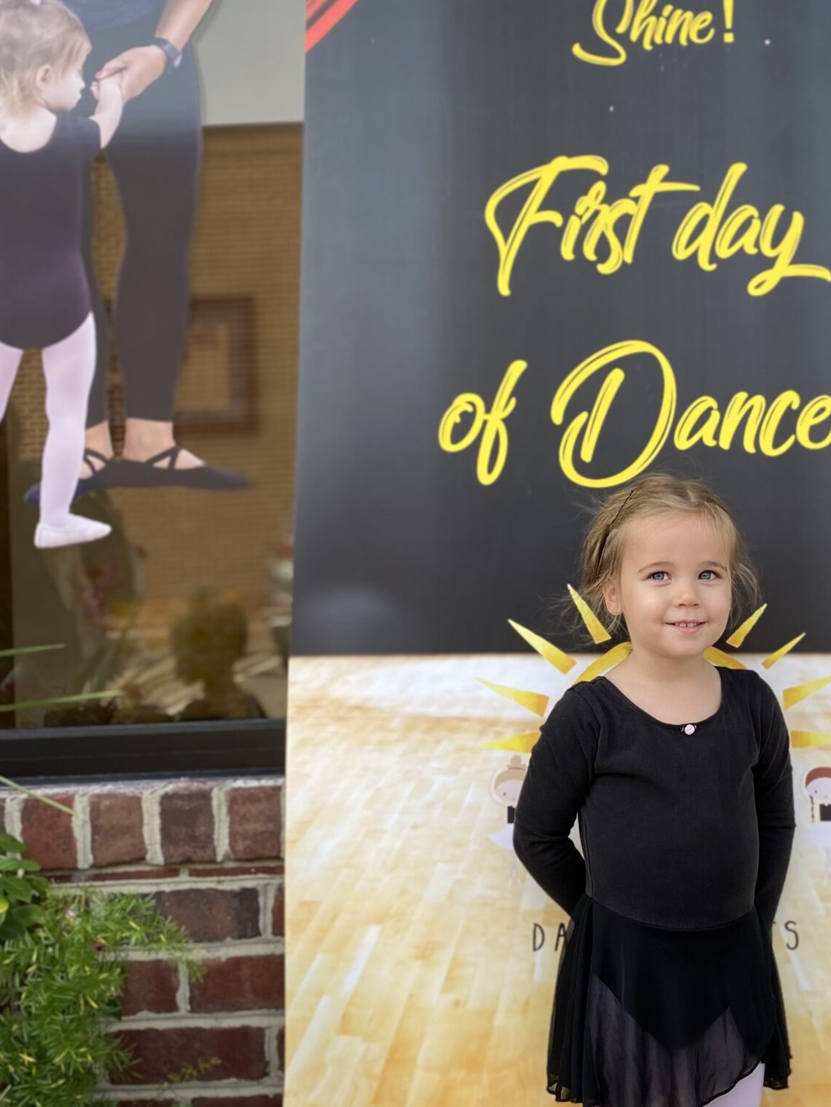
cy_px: 555
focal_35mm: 44
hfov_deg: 32.2
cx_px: 637
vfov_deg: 42.9
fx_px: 1408
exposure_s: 1/384
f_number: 1.8
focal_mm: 4.25
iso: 32
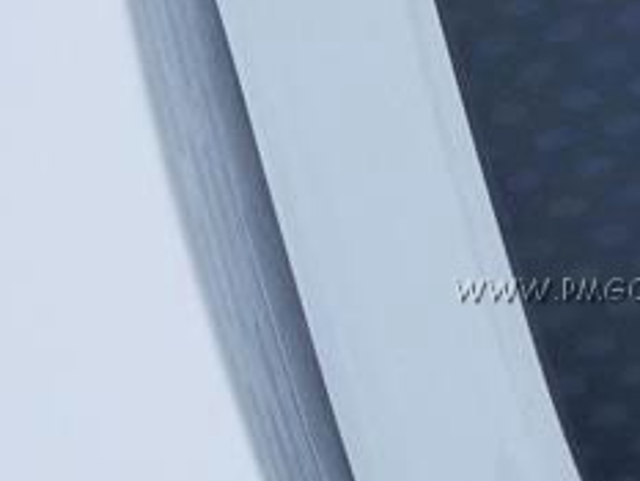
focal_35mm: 275
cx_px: 647
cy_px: 41
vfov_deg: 5.4
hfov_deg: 7.2
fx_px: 5087
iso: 1600
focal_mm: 25
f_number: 4.5
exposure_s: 1/60
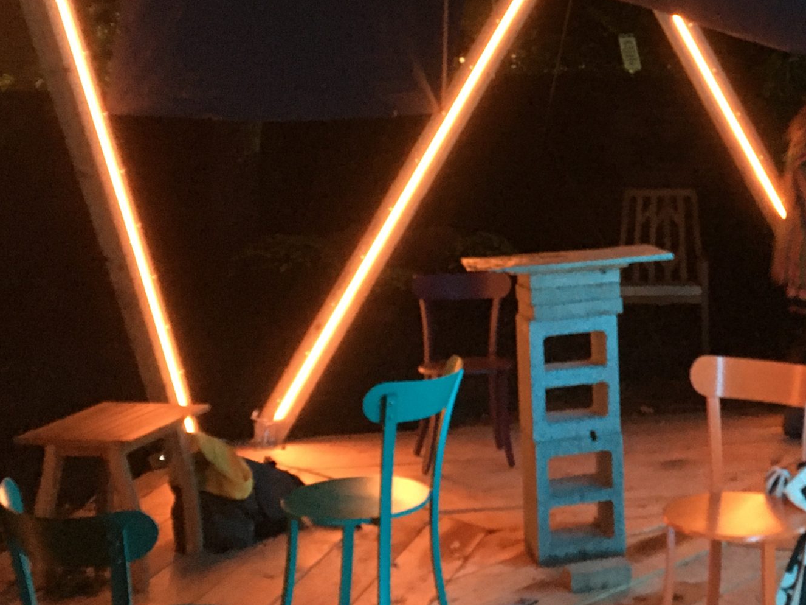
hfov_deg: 33.1
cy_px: 182
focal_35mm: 56
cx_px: 680
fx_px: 1304
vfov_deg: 25.9
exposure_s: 1/15
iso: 500
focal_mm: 4.15
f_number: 2.2
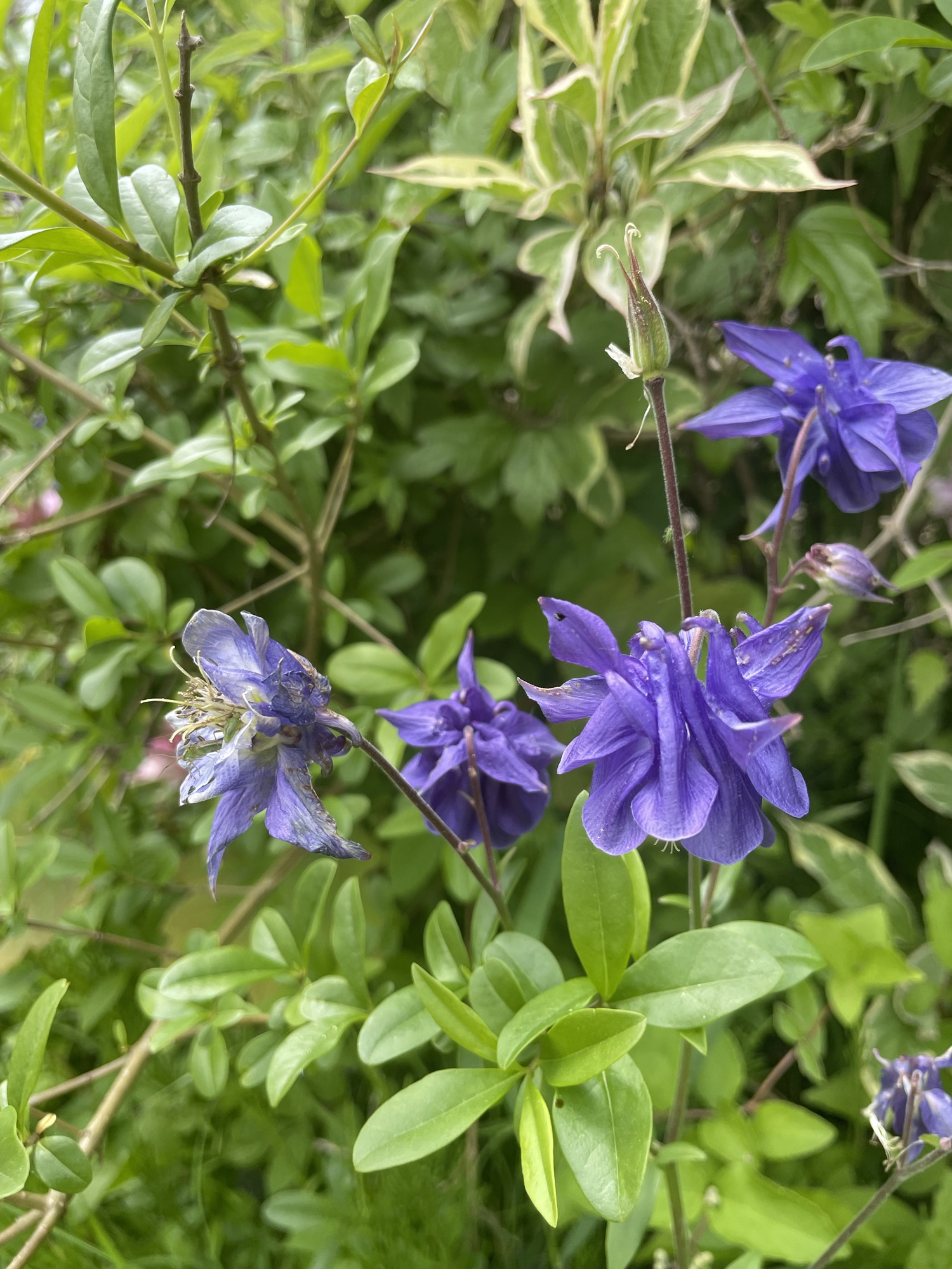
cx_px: 476
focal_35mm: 26
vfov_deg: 67.3
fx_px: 953
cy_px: 634
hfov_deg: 53.1
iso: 32
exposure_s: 1/380
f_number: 1.6
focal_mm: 4.2
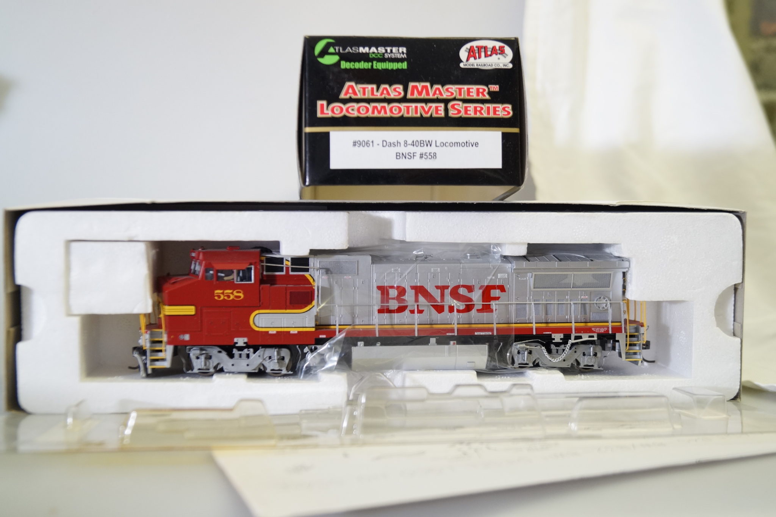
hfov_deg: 43.6
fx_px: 970
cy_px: 258
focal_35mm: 45
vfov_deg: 29.9
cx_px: 388
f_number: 4.5
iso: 640
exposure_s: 1/160
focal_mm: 30
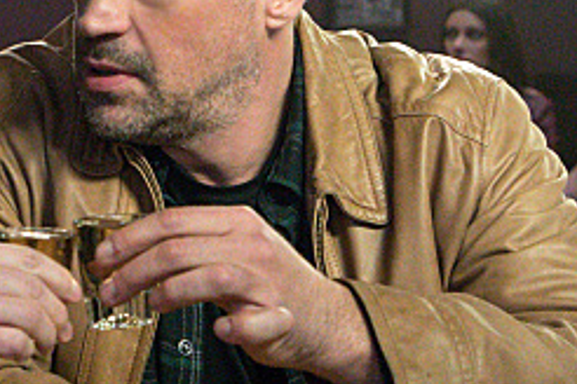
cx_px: -141
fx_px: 2292
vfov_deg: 9.6
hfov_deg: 13.9
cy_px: 211
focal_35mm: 143
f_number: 5
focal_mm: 44
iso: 12800
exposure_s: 1/160
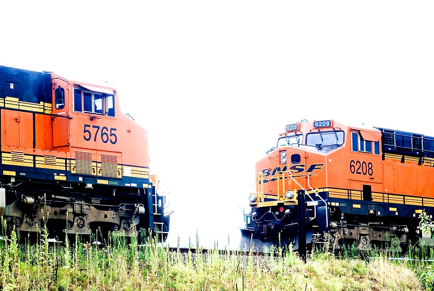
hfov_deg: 15.2
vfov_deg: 10.2
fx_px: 1629
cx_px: 217
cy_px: 146
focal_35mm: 135
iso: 100
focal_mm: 90
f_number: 6.3
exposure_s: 1/250
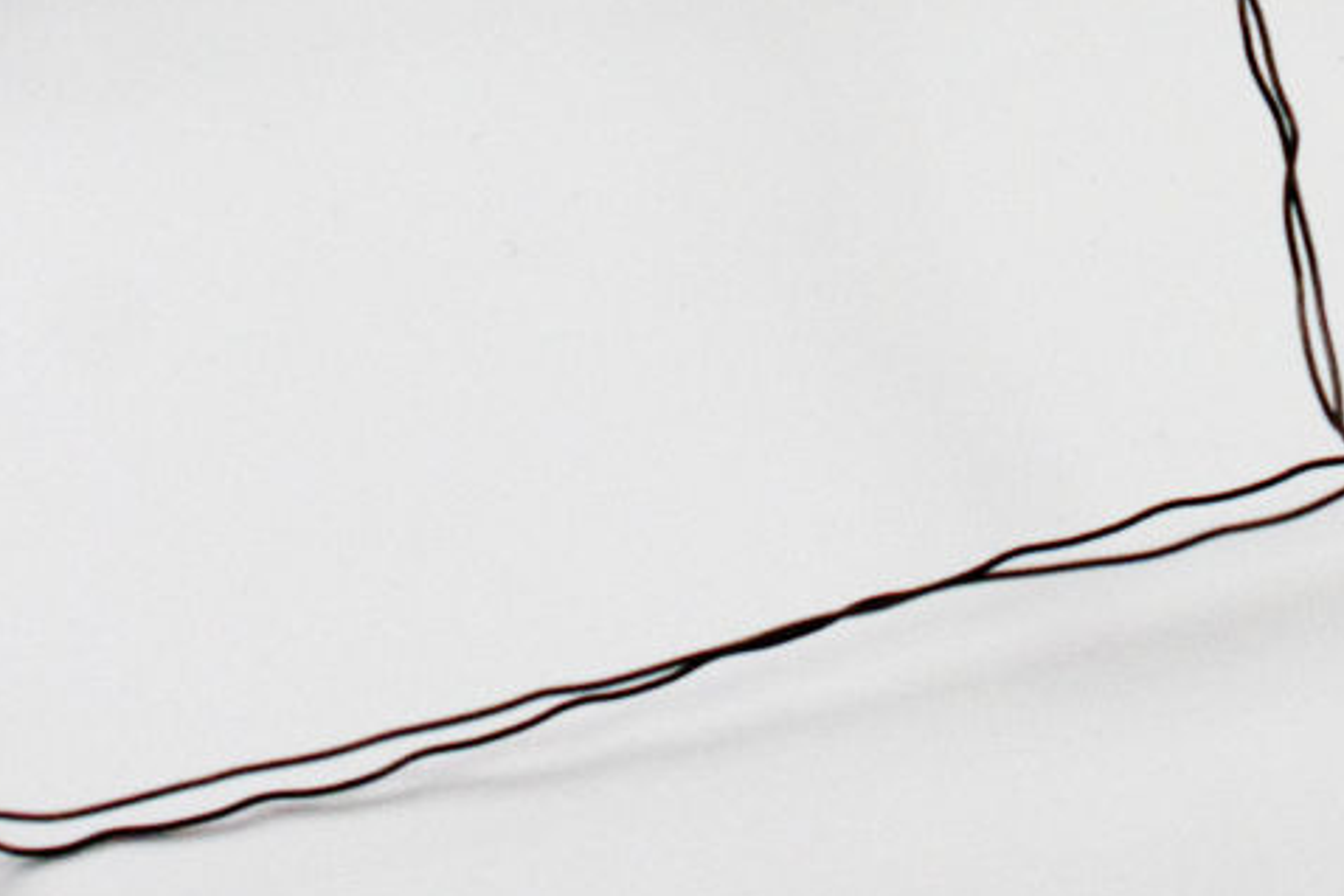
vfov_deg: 5.4
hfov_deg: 8.1
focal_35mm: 251
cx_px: 1485
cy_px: -743
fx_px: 9373
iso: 800
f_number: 6.3
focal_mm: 40
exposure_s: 1/160
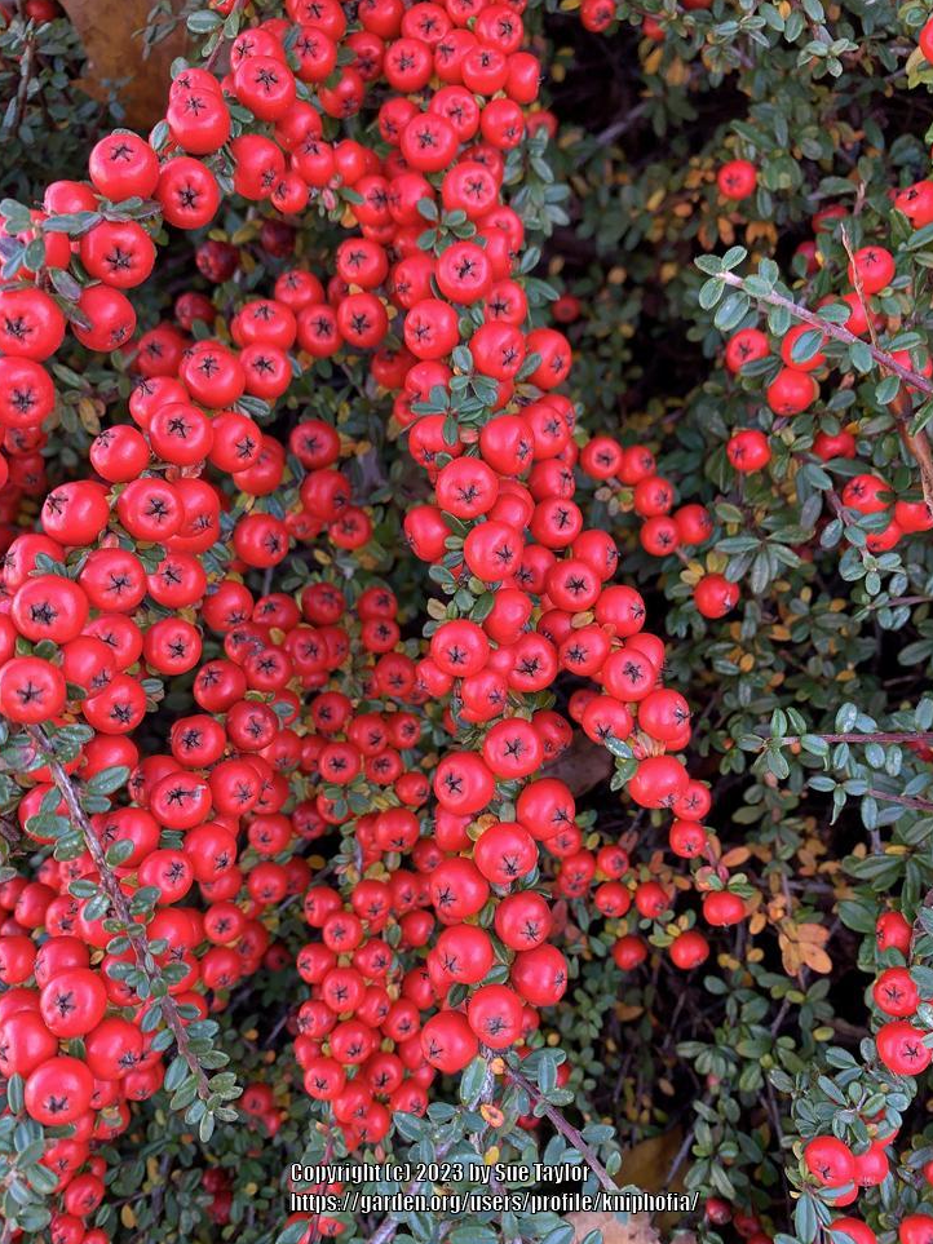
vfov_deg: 65.3
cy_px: 619
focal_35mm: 27
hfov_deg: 51.3
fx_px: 971
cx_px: 470
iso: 80
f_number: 1.8
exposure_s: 1/121
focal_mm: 4.25
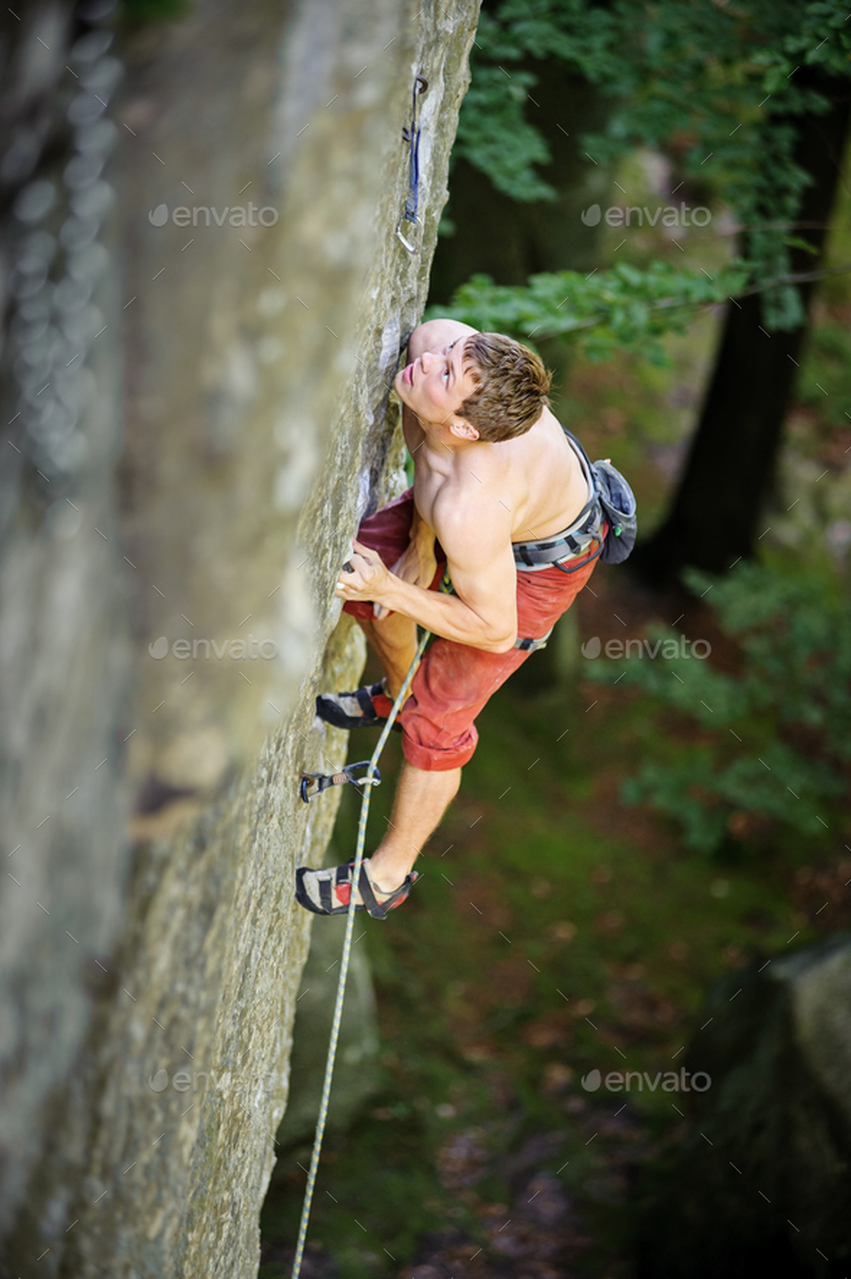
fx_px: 6037
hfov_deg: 8.1
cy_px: 640
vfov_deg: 12.1
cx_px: 426
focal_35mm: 170
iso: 400
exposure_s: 1/250
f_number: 2.8
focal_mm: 170
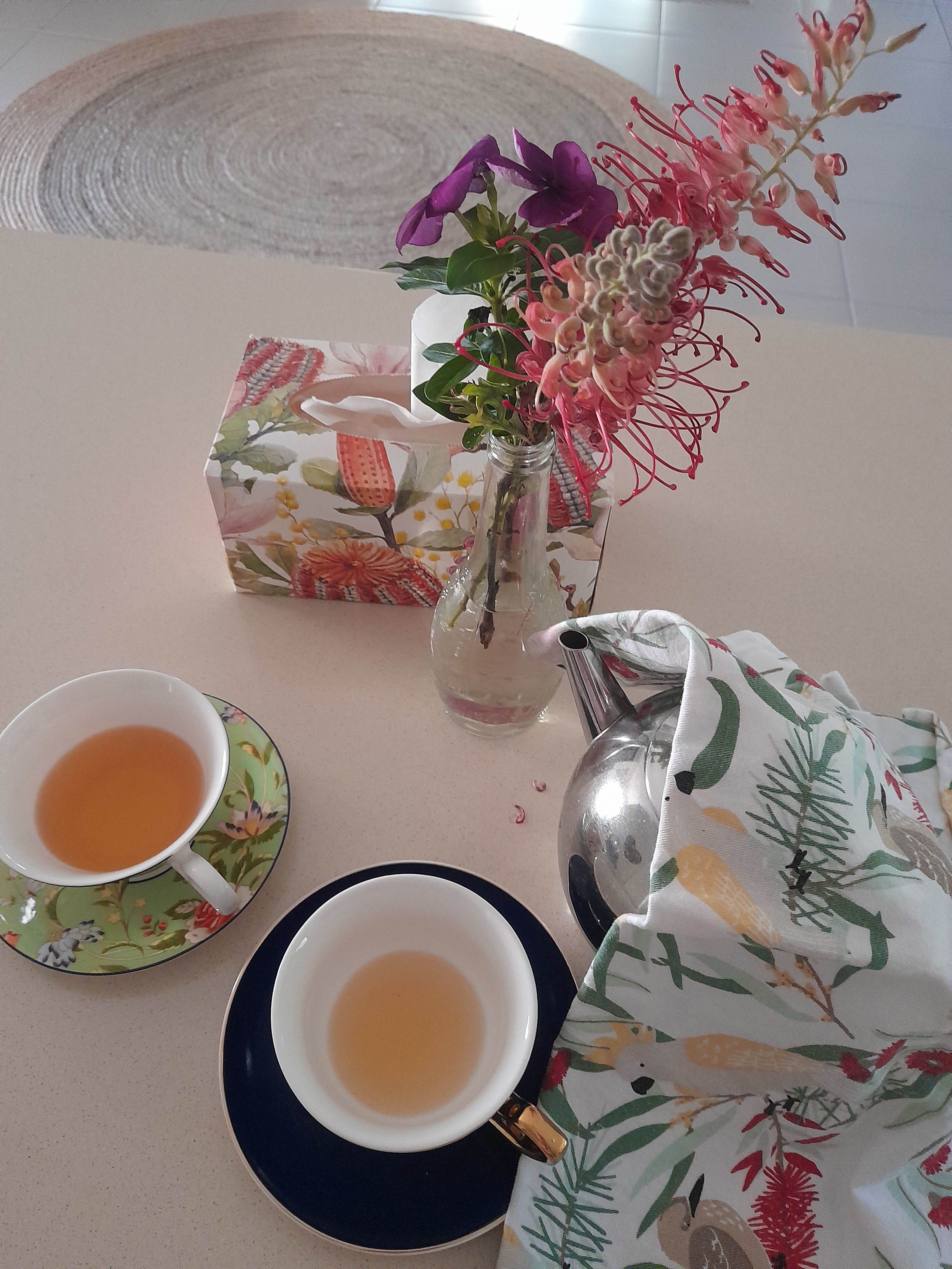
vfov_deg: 69.4
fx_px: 917
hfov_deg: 54.9
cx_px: 476
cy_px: 634
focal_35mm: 25
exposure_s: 1/25
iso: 500
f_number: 2
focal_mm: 4.6
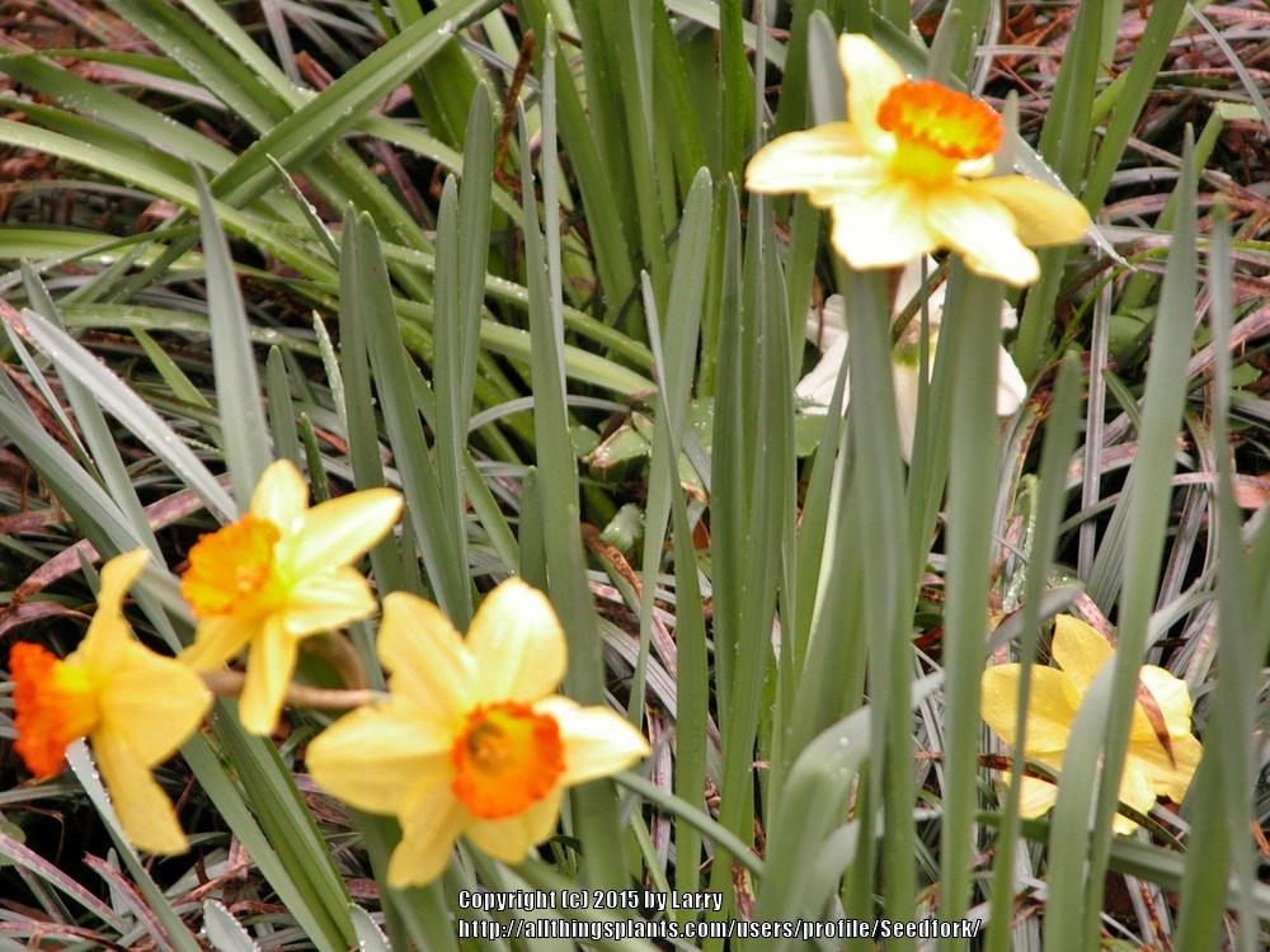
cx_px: 635
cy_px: 476
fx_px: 10273
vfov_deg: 5.3
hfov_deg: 7.1
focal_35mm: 280
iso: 100
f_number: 4.2
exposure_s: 1/125
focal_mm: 71.2
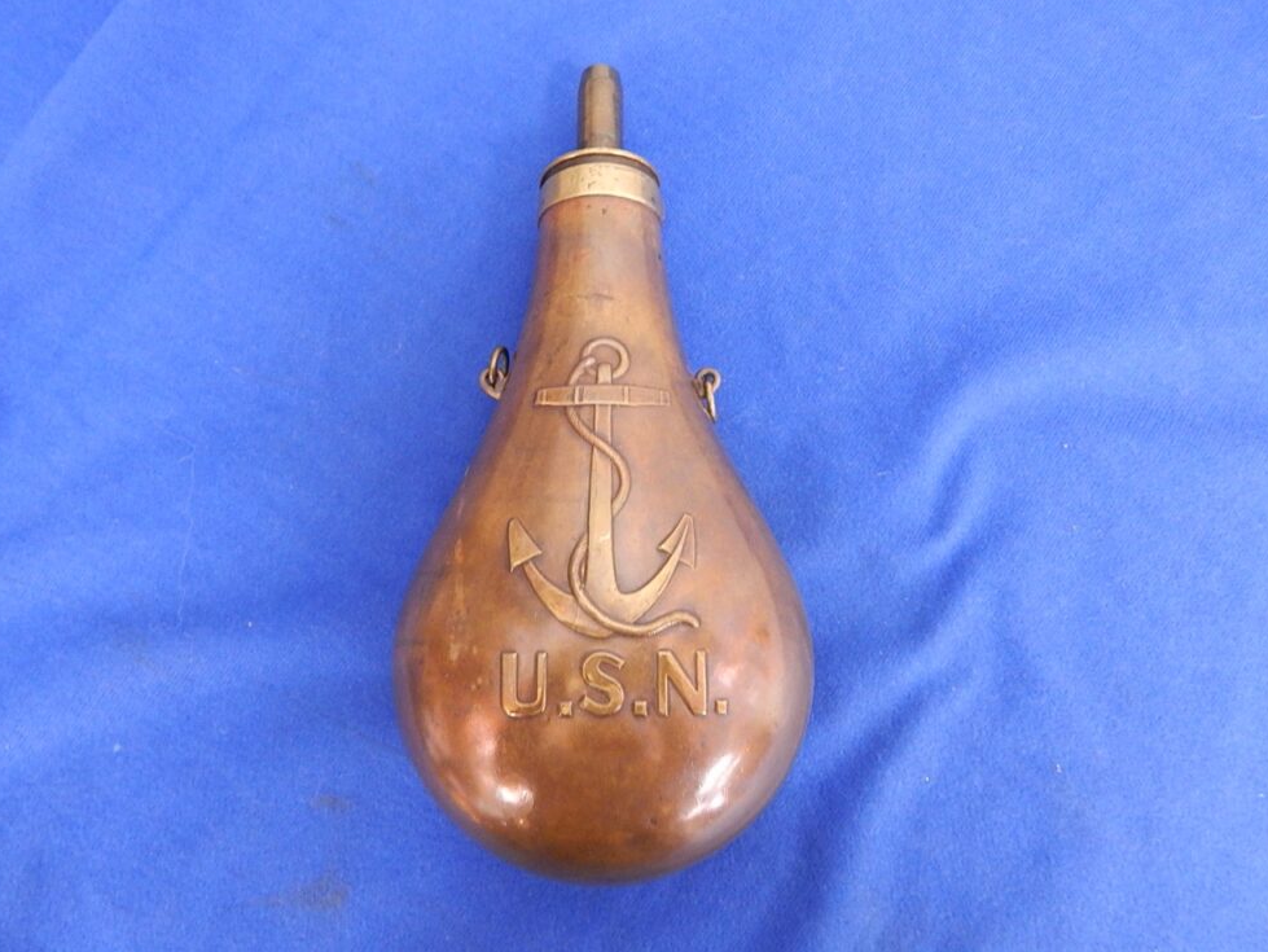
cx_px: 610
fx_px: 843
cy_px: 456
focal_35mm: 23
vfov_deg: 58.9
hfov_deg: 73.9
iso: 450
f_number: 3
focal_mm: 4
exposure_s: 1/8
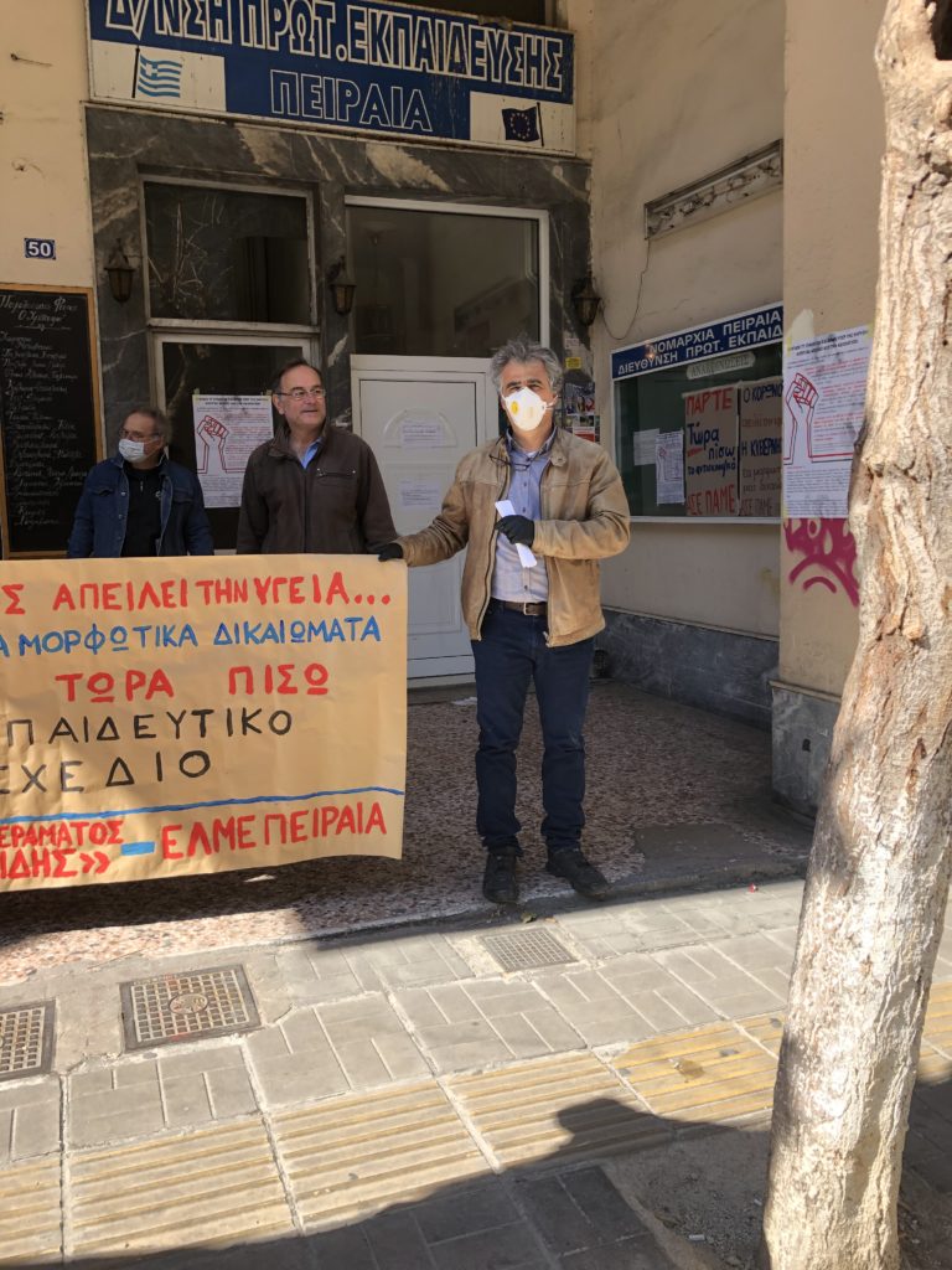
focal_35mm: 28
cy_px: 635
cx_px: 476
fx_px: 1027
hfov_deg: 49.7
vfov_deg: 63.4
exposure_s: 1/289
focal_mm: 4
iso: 20
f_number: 1.8
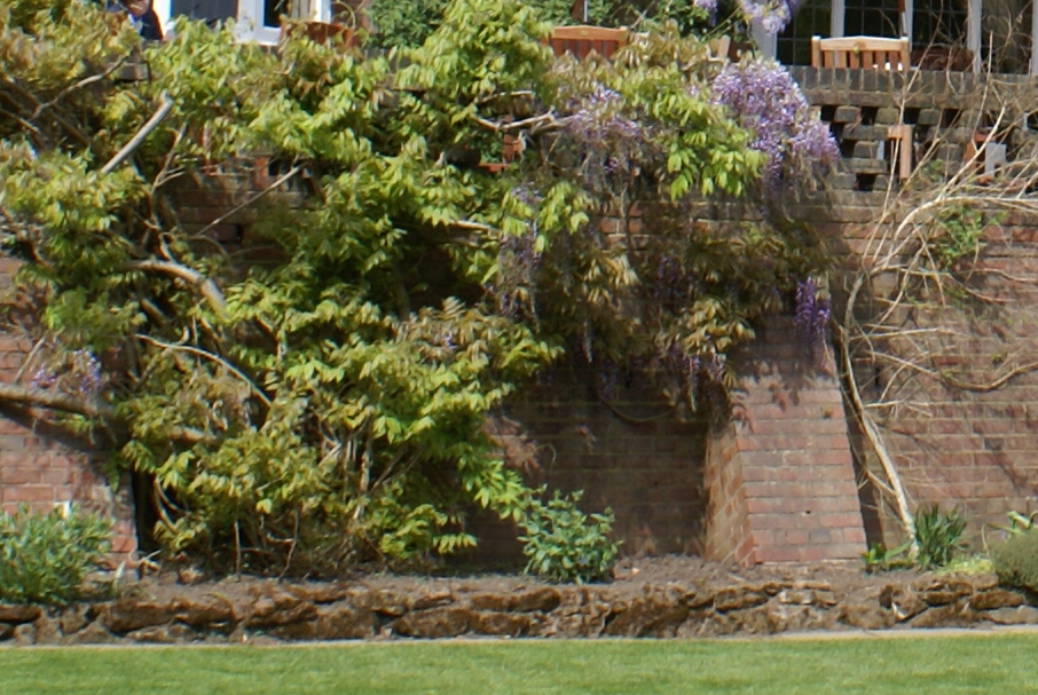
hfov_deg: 14.2
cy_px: -495
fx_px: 4071
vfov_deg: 9.4
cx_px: 1187
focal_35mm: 141
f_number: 10
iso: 100
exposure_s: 1/125
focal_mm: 22
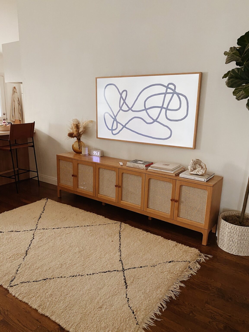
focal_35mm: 26
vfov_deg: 67.3
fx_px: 249
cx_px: 124
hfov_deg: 53.1
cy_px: 166
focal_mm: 4.25
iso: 400
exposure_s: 1/40
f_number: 1.8
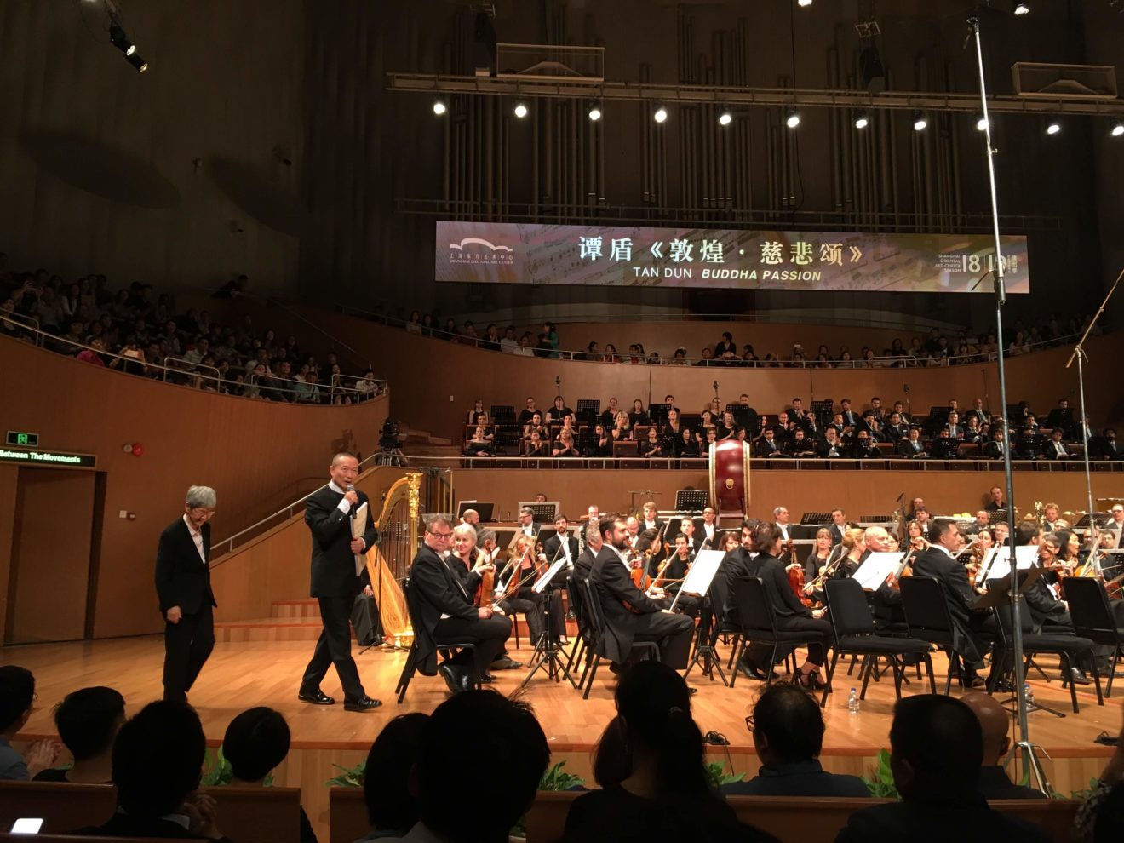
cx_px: 562
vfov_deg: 48.2
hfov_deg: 61.7
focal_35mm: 29
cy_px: 422
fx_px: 942
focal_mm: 4.15
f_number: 2.2
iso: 100
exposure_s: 1/33
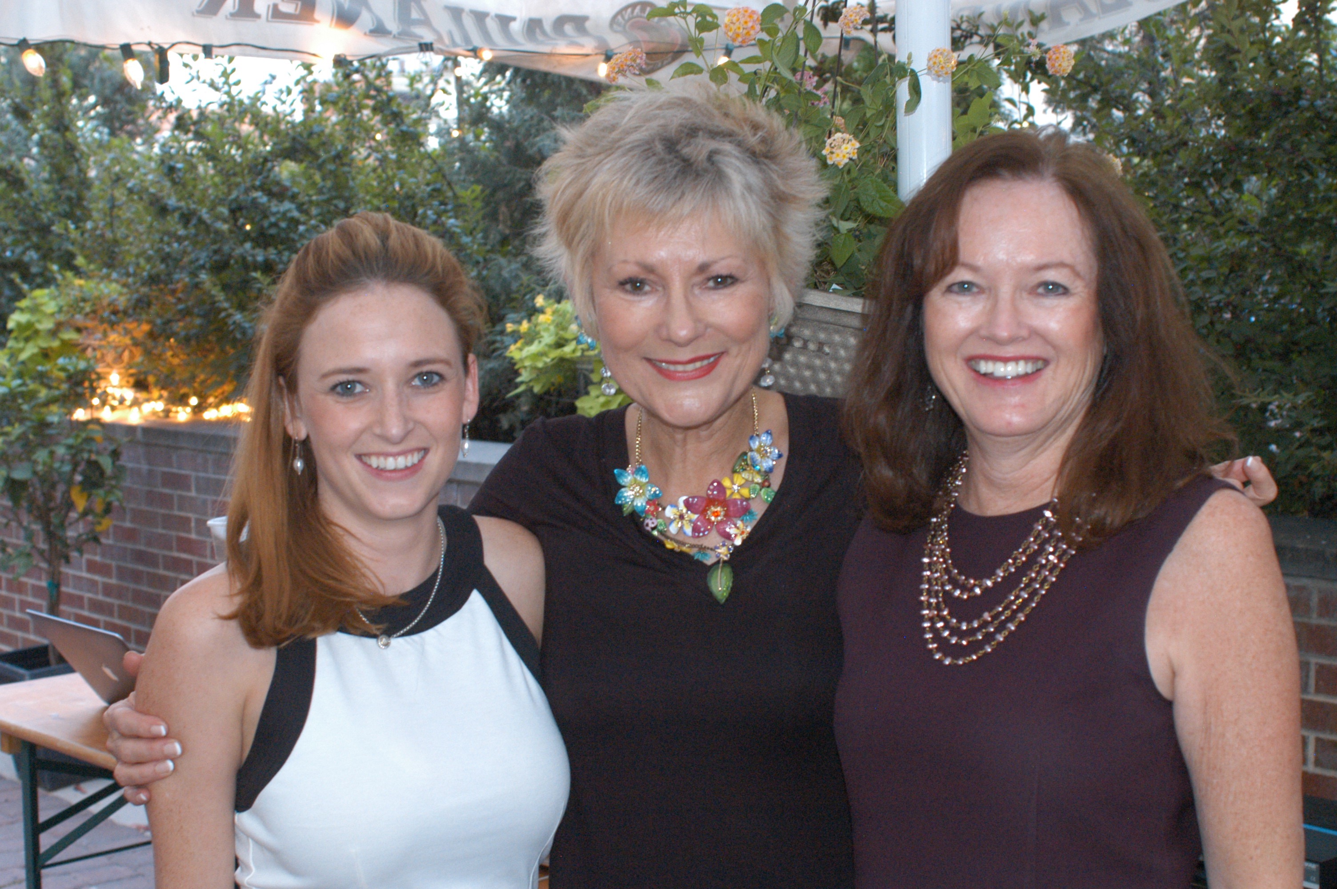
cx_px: 668
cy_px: 444
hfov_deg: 37.9
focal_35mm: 52
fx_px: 1948
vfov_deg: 25.7
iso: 1250
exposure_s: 1/60
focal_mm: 35
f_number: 5.6
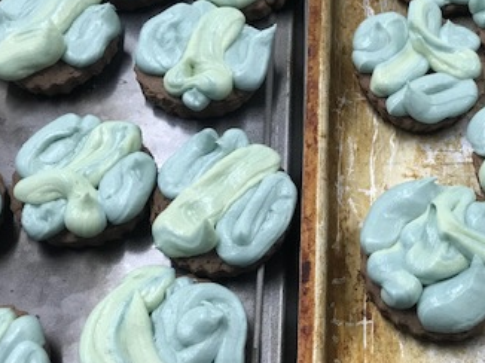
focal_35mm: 55
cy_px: 207
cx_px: 342
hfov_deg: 34.5
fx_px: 770
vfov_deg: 26.5
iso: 32
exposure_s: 1/33
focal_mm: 3.99
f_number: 1.8
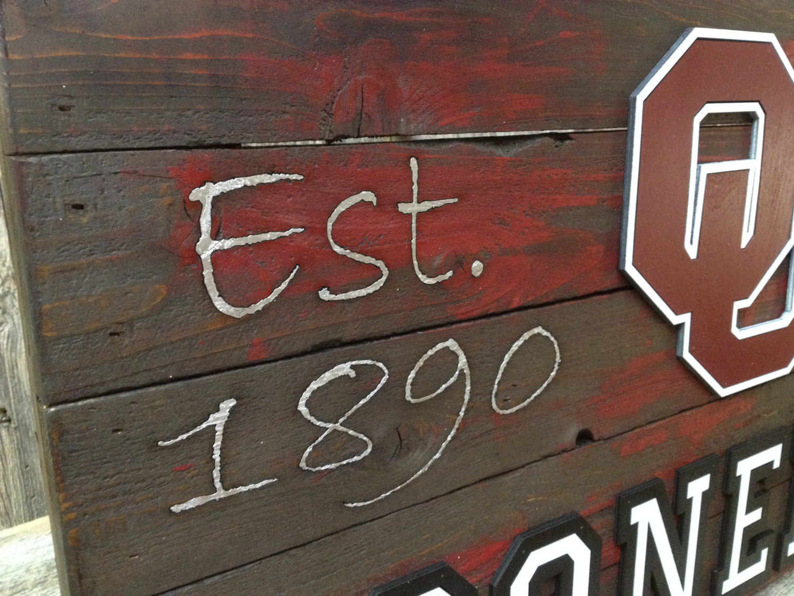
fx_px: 803
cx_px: 397
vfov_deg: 40.7
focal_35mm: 35
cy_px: 298
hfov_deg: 52.6
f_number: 2.4
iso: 400
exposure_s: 1/15
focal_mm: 4.28
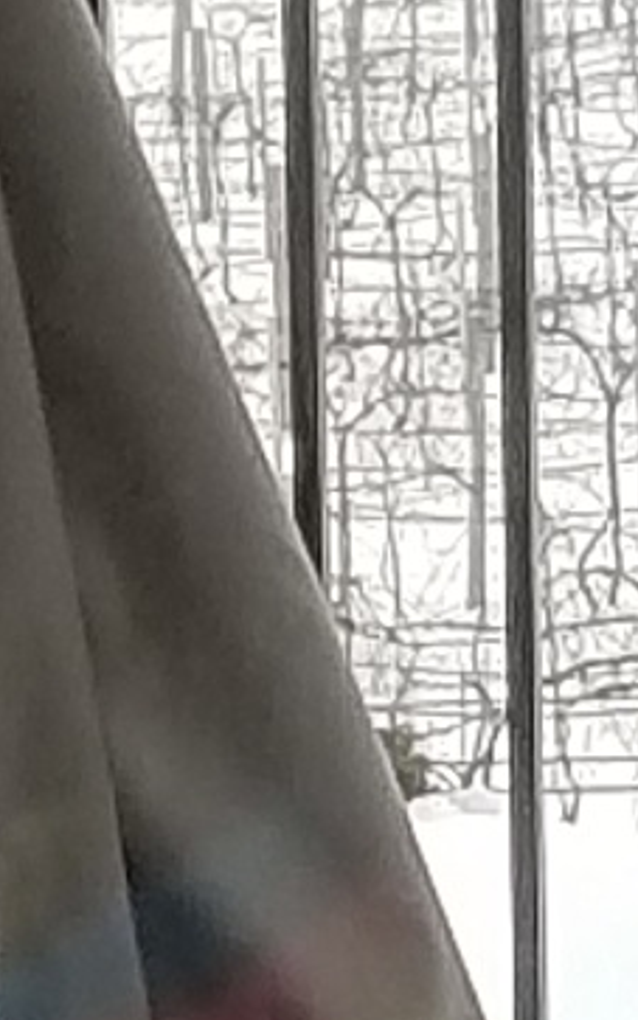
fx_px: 4255
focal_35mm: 153
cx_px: 1689
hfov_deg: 7.8
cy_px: 1152
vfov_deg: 13.4
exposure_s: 1/443
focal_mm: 4.25
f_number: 1.7
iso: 50
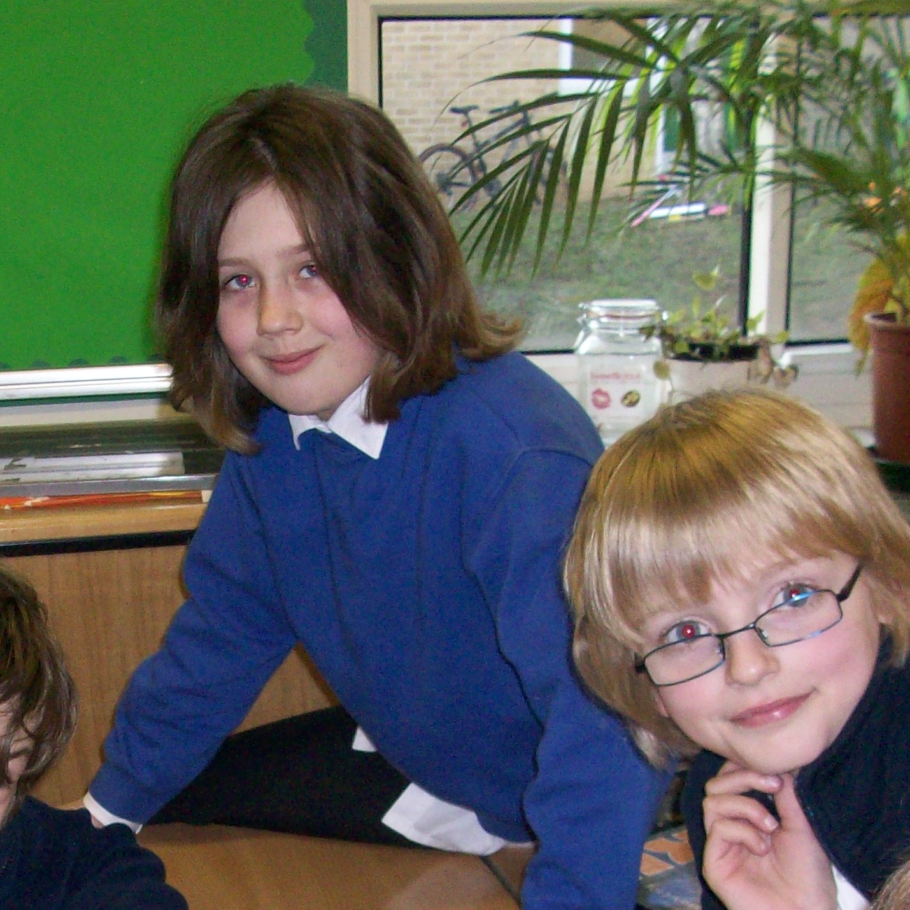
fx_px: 2052
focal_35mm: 69
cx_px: 240
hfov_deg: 24.8
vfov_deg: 24.4
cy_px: 776
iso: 160
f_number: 2.8
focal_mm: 5.7
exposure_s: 1/60
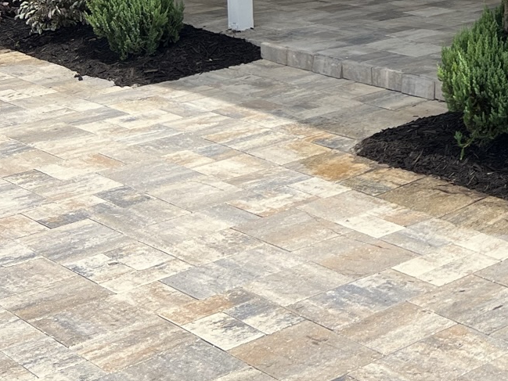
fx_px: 1204
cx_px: 749
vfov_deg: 17.2
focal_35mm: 82
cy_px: -66
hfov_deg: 20.6
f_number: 1.5
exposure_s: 1/3571
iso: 50
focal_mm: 5.7
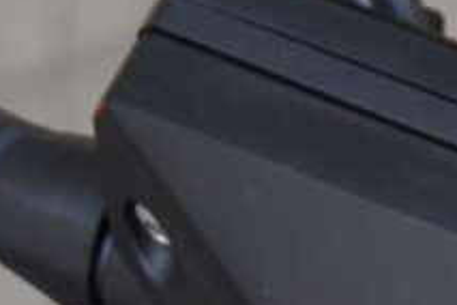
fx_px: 10726
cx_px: 324
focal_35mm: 845
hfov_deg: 2.4
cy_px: 831
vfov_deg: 1.6
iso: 400
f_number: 5.6
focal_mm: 78
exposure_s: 1/160
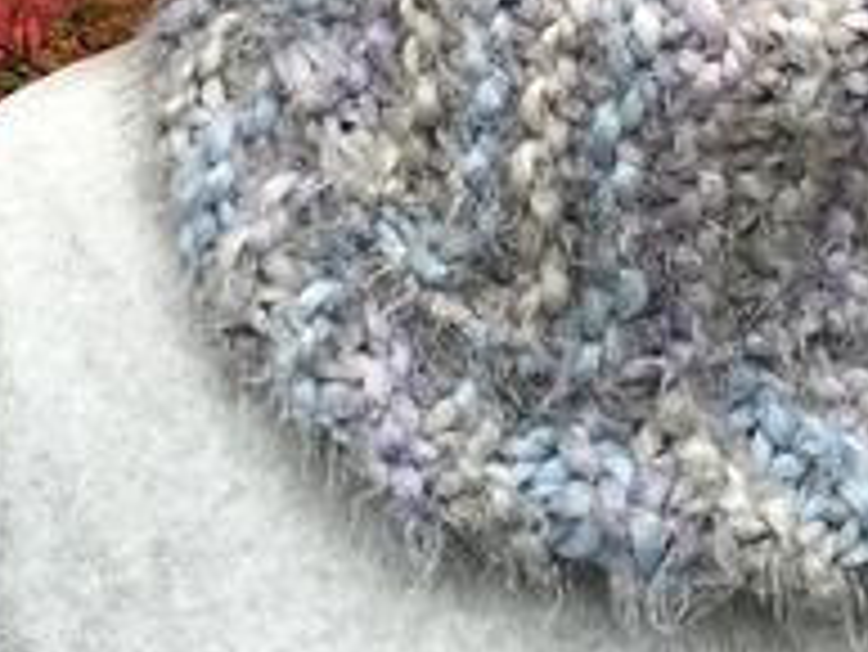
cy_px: -225
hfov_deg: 25.2
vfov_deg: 18.2
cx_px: 785
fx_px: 1882
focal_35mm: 75
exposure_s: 1/131
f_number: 2.2
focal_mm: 4.15
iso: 32
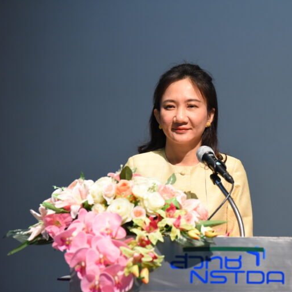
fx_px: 1956
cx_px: 218
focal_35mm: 205
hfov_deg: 8.5
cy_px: 146
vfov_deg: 8.5
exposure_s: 1/250
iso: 2500
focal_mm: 160
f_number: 3.5
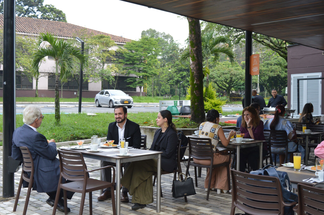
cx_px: 162
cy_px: 108
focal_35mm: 44
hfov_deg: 45.0
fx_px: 391
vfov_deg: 30.8
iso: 200
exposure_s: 1/80
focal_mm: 29
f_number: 8
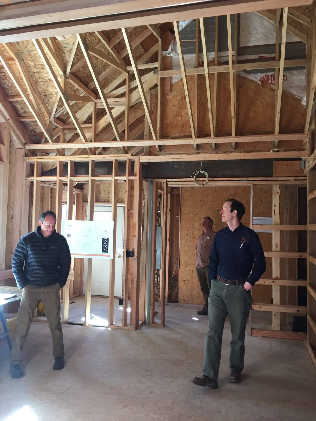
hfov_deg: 48.2
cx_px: 158
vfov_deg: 61.7
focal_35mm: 29
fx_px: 353
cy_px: 210
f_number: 2.2
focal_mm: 4.15
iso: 50
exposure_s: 1/30
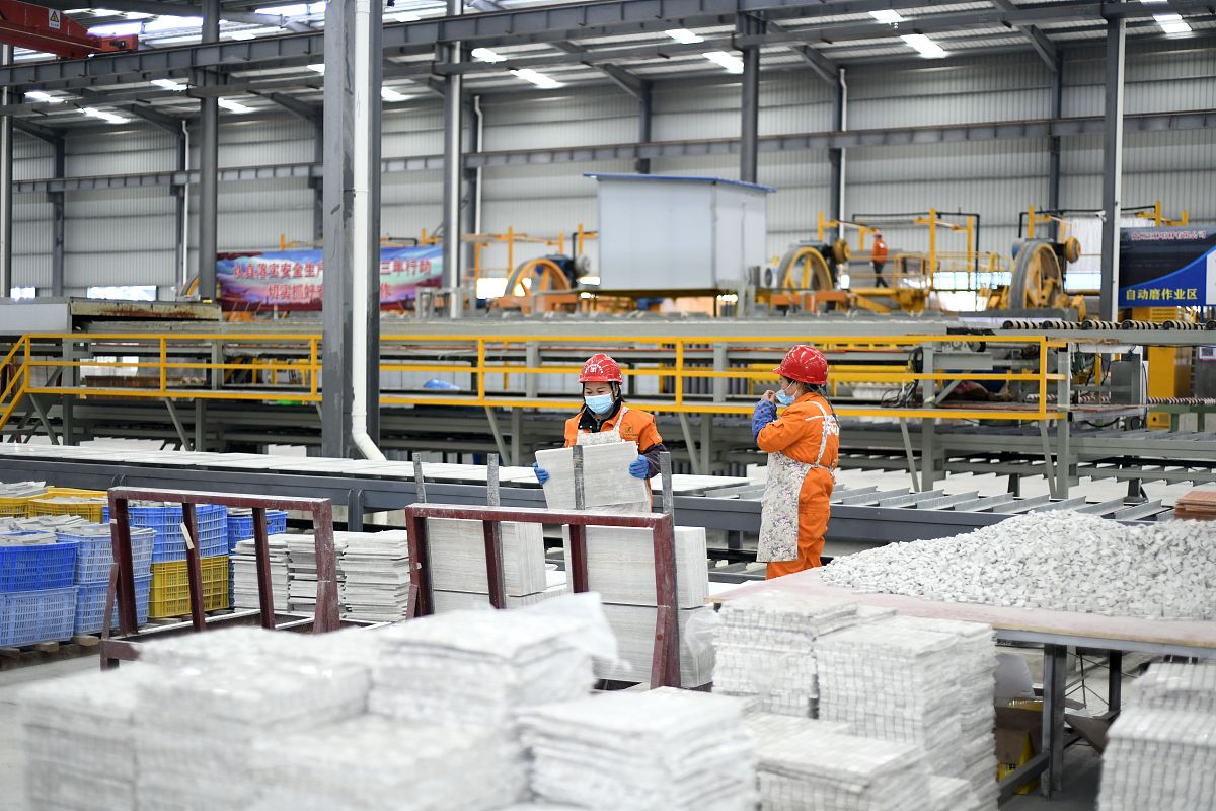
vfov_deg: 27.0
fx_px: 1689
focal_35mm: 50
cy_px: 406
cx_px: 608
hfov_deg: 39.6
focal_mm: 50
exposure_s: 1/250
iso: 800
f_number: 1.8
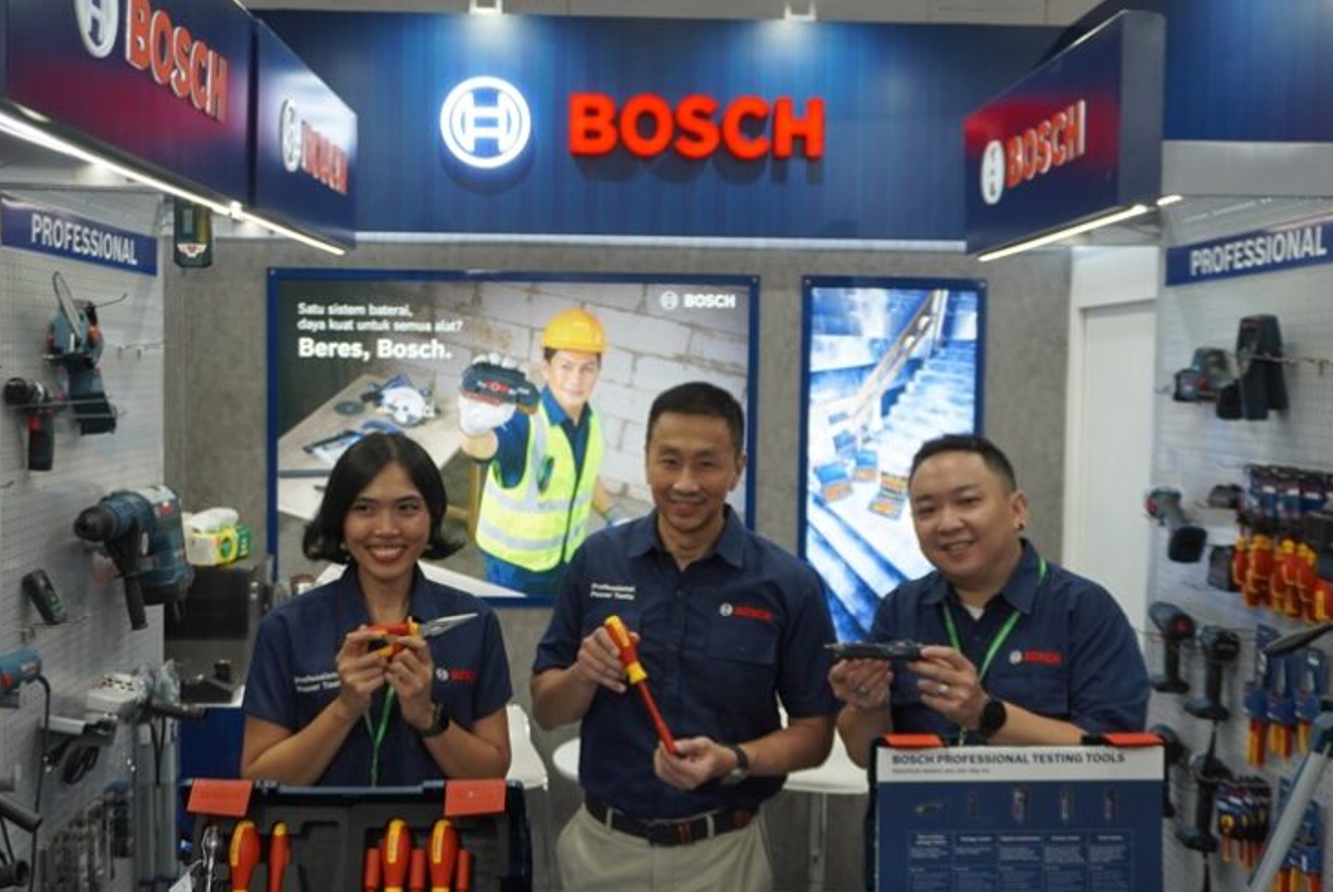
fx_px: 1281
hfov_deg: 55.0
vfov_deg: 38.4
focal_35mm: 35
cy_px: 447
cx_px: 631
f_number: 4
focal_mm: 21
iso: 500
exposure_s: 1/160
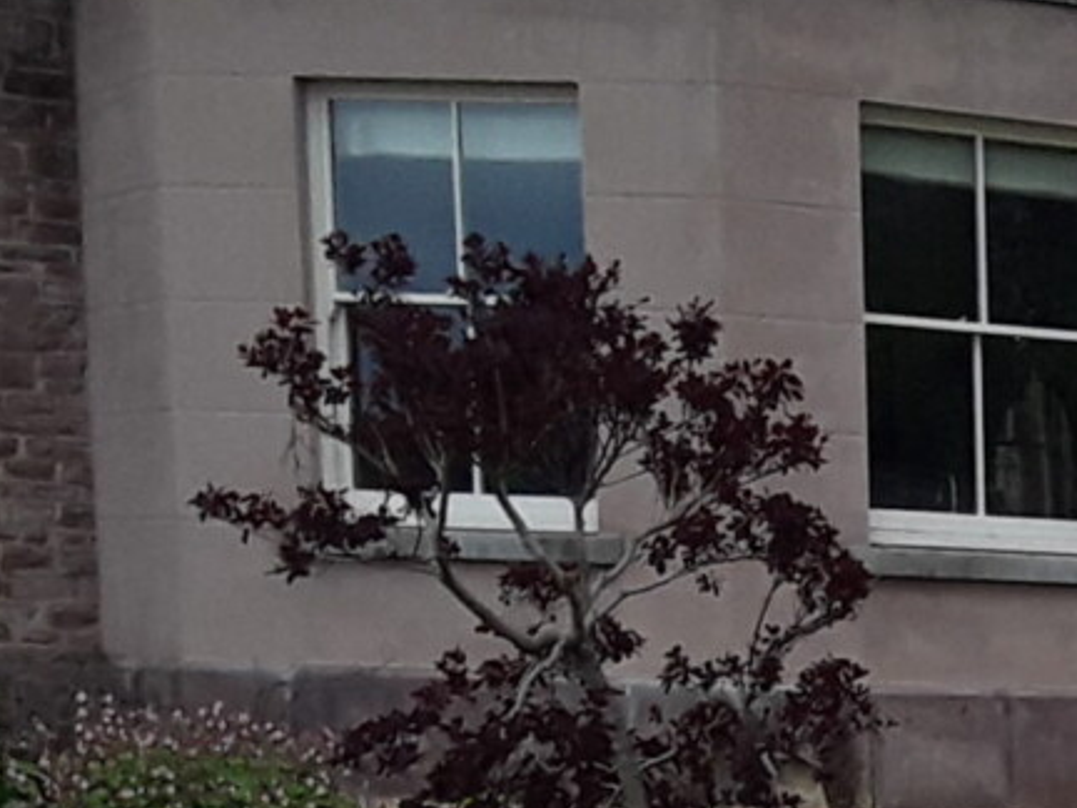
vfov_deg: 11.2
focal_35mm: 125
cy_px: 1374
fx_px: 3889
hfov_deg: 14.1
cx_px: 1882
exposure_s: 1/1129
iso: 40
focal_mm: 2.91
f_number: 1.9
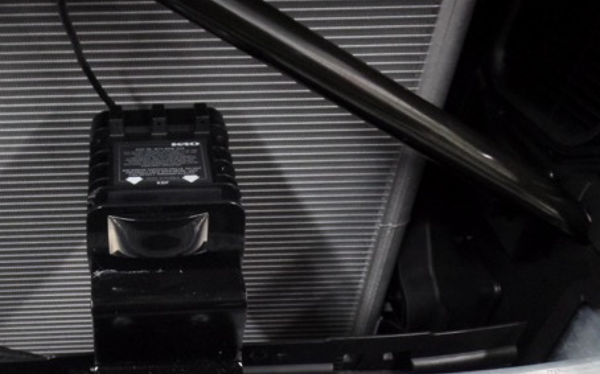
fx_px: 703
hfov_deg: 44.2
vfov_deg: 29.6
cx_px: 127
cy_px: 255
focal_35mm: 43
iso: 480
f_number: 2.8
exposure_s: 1/15
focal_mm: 4.1
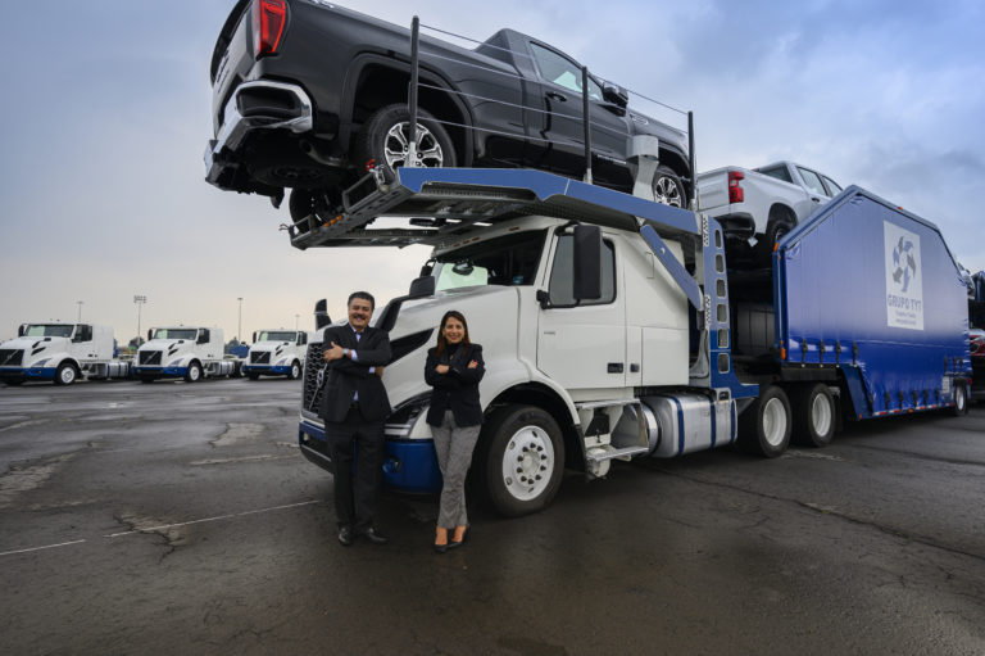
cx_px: 492
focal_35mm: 19
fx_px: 520
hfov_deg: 86.9
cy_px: 328
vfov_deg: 64.5
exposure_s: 1/400
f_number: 4
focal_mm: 19
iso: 100
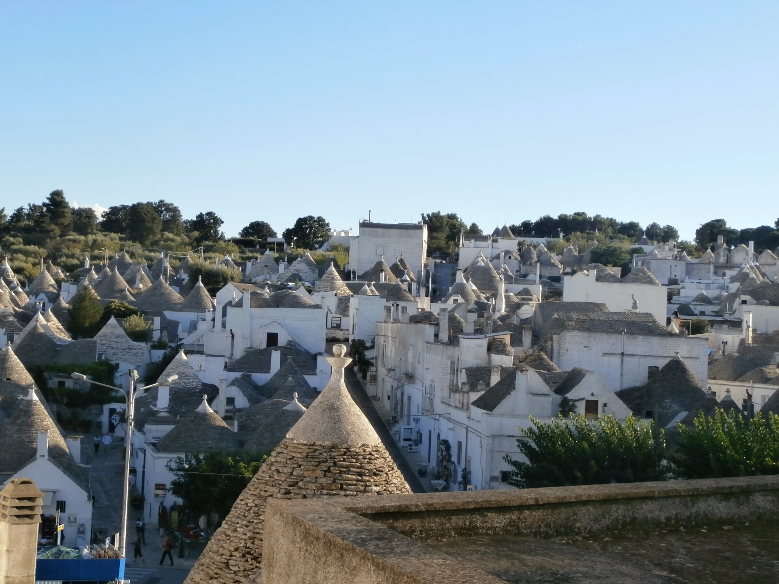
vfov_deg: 25.7
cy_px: 292
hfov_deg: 33.8
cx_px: 390
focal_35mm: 57
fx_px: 1283
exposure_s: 1/400
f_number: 4.5
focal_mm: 10.11
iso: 100
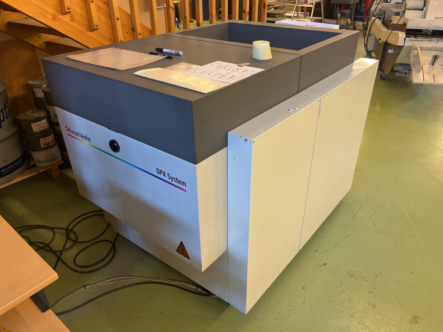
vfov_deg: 53.1
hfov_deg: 67.3
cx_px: 222
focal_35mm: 26
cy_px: 166
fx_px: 333
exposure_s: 1/50
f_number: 1.6
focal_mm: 5.1
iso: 100
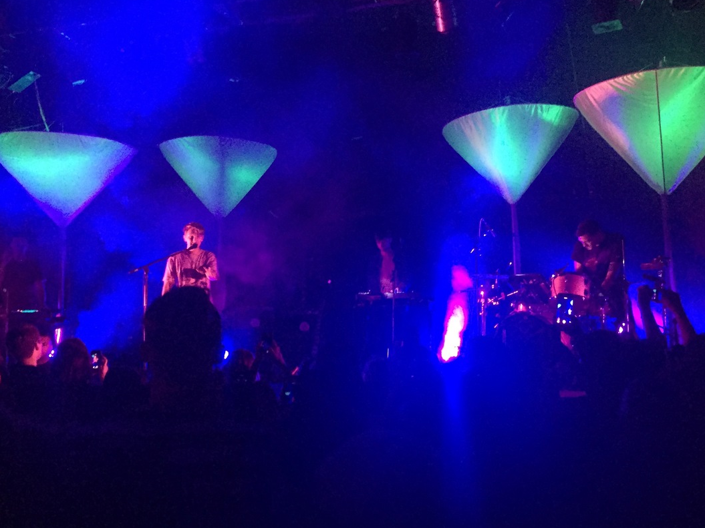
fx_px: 672
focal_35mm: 33
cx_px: 347
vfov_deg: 42.9
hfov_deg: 55.4
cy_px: 280
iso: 400
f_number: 2.2
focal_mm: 4.15
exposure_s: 1/15
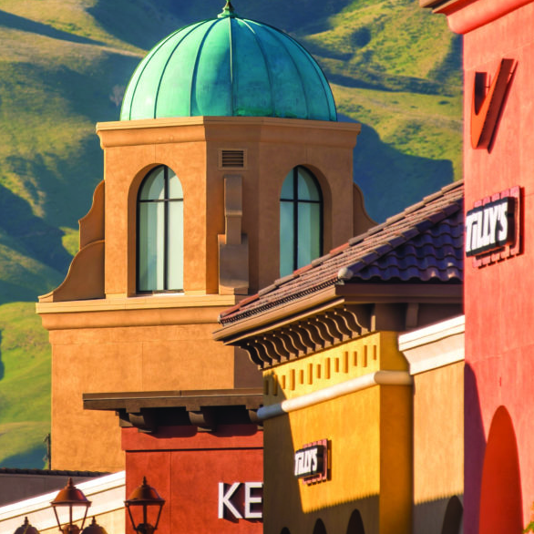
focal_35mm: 784
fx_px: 13683
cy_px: 95
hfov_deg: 2.2
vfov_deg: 2.2
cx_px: 87
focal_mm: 300
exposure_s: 1/100
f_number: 5.6
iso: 100
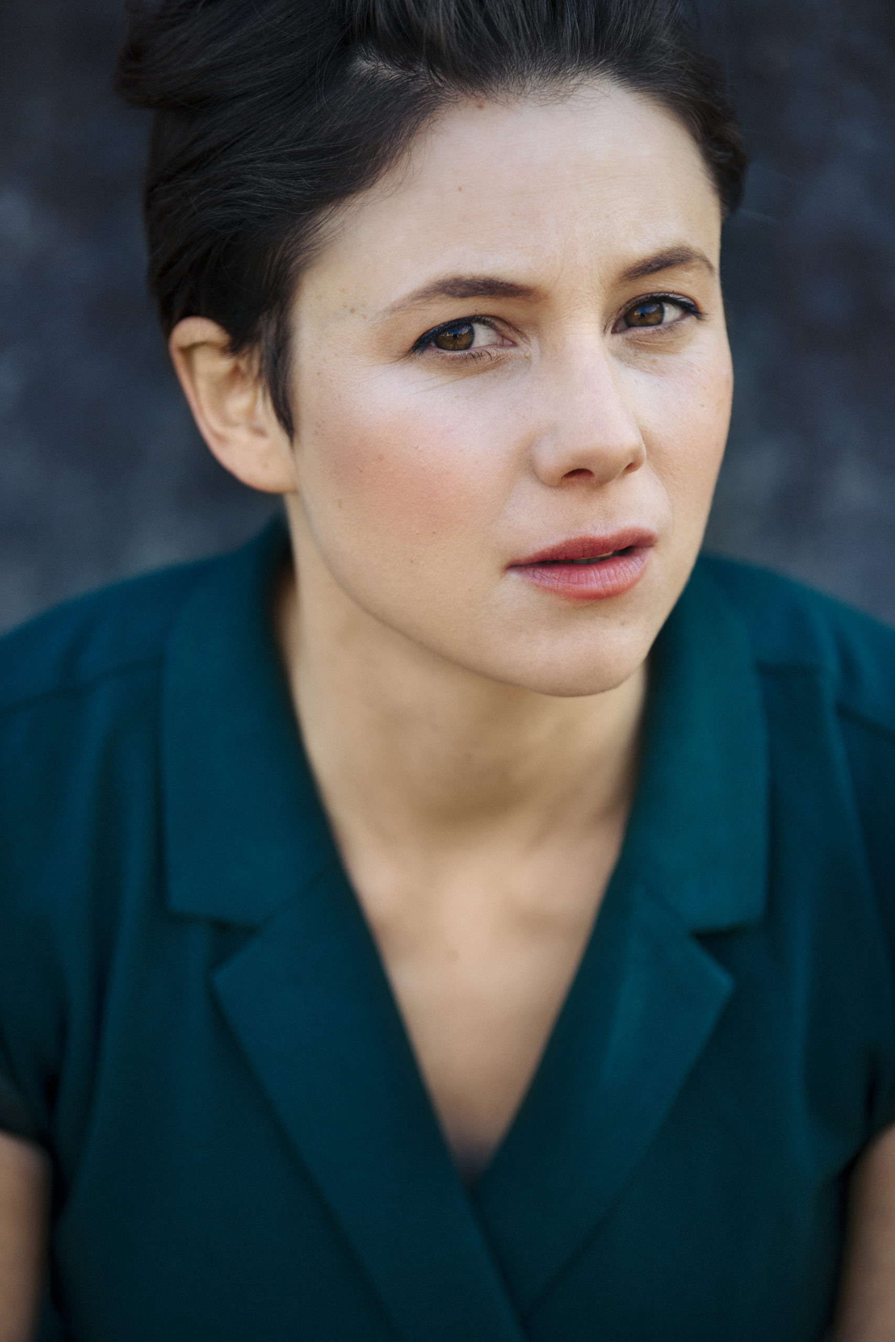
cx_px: 448
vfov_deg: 12.1
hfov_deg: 8.1
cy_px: 671
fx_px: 6338
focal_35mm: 170
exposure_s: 1/640
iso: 200
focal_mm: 170
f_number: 2.8
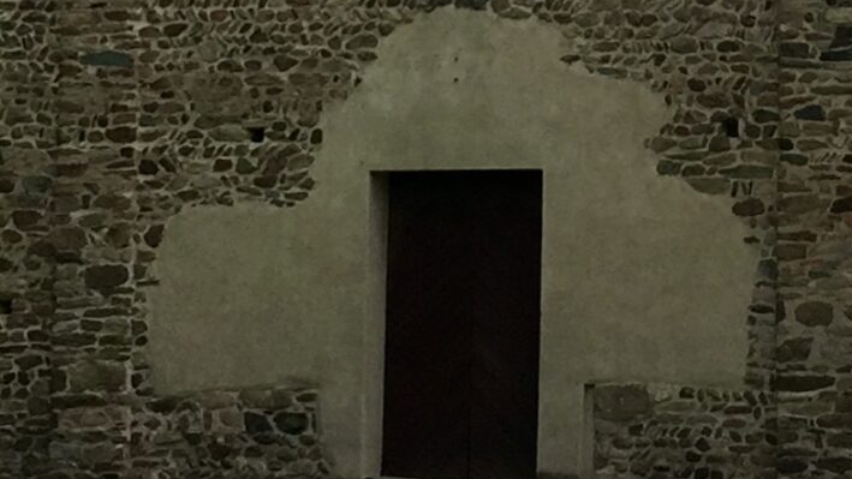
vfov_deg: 10.0
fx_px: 2576
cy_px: -397
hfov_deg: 18.3
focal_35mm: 114
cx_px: 846
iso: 32
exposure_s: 1/2083
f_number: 2.2
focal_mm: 4.15
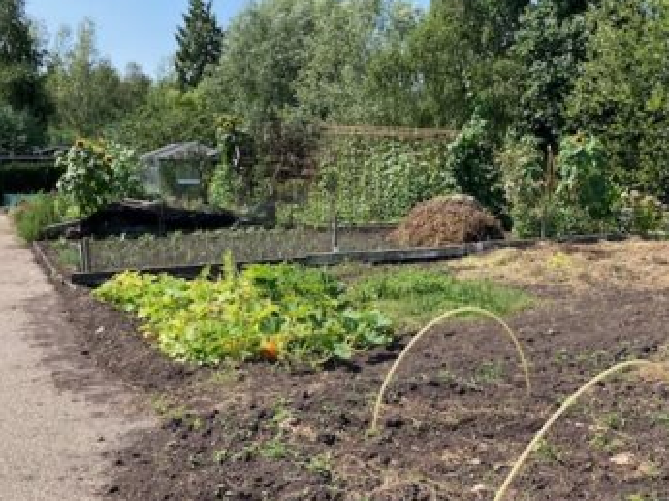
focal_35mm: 39
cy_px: 287
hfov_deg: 47.6
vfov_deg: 36.7
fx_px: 753
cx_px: 399
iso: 20
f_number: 1.8
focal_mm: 3.99
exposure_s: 1/960
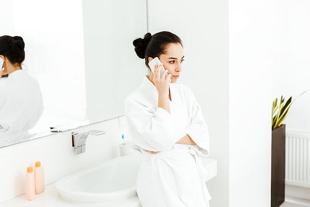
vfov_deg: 27.0
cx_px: 155
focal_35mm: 50
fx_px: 431
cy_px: 104
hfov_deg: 39.6
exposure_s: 1/200
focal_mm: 50
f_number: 3.5
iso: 400
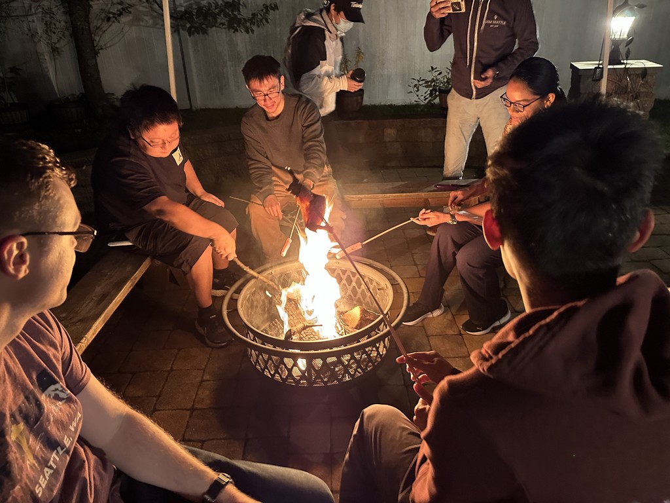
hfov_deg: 71.6
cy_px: 252
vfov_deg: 56.8
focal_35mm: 24
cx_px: 335
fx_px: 465
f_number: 1.78
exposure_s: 1/30
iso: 1250
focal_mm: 6.86
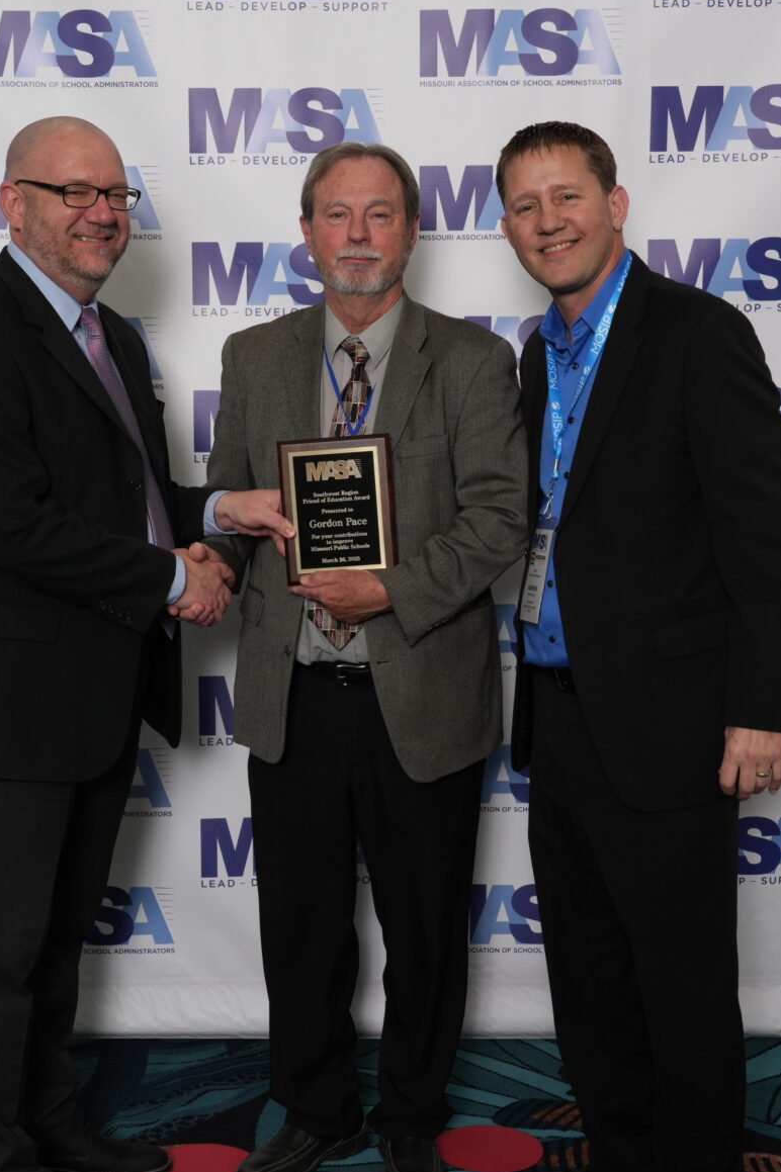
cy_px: 605
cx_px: 351
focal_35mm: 57
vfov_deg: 35.1
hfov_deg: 23.8
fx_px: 1856
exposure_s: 1/100
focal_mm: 43
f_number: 13
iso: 1250
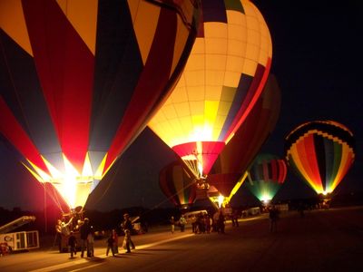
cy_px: 136
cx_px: 182
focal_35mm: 36
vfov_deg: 39.7
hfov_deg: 51.4
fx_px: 378
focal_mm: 7.54
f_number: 2.8
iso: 400
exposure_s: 1/30
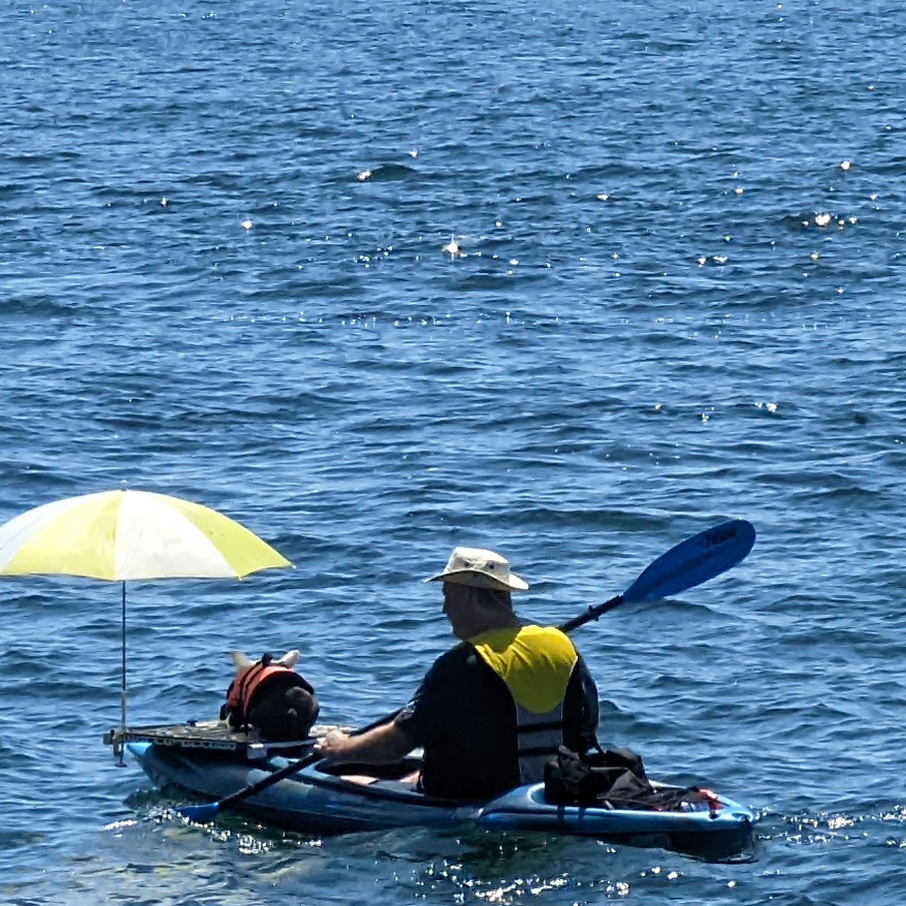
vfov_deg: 4.2
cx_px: 267
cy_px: 782
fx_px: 12229
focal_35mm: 413
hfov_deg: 4.2
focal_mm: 19
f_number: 3.5
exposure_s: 1/3436
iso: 223
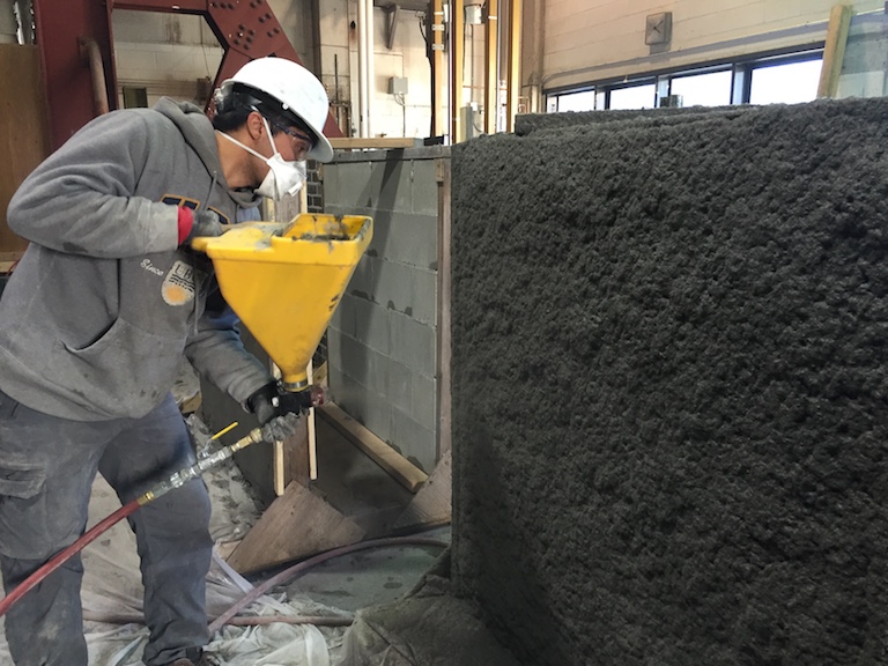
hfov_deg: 61.7
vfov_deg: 48.2
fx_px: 744
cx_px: 444
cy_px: 333
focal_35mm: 29
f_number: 2.2
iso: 125
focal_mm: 4.15
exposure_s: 1/30
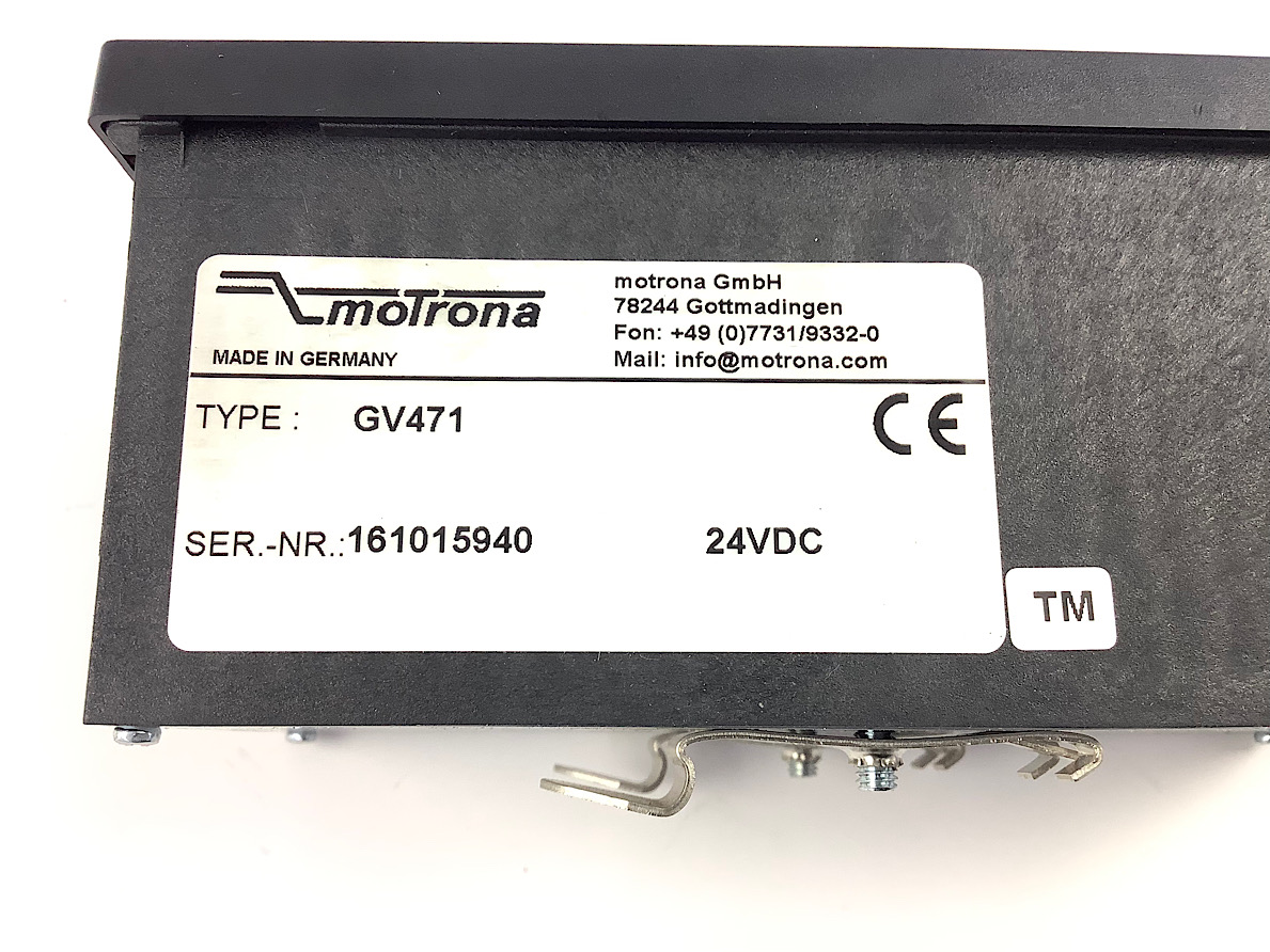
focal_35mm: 31
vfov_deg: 45.4
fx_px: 1137
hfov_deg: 58.3
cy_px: 476
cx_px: 635
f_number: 2.4
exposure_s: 1/50
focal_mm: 3.3
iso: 50
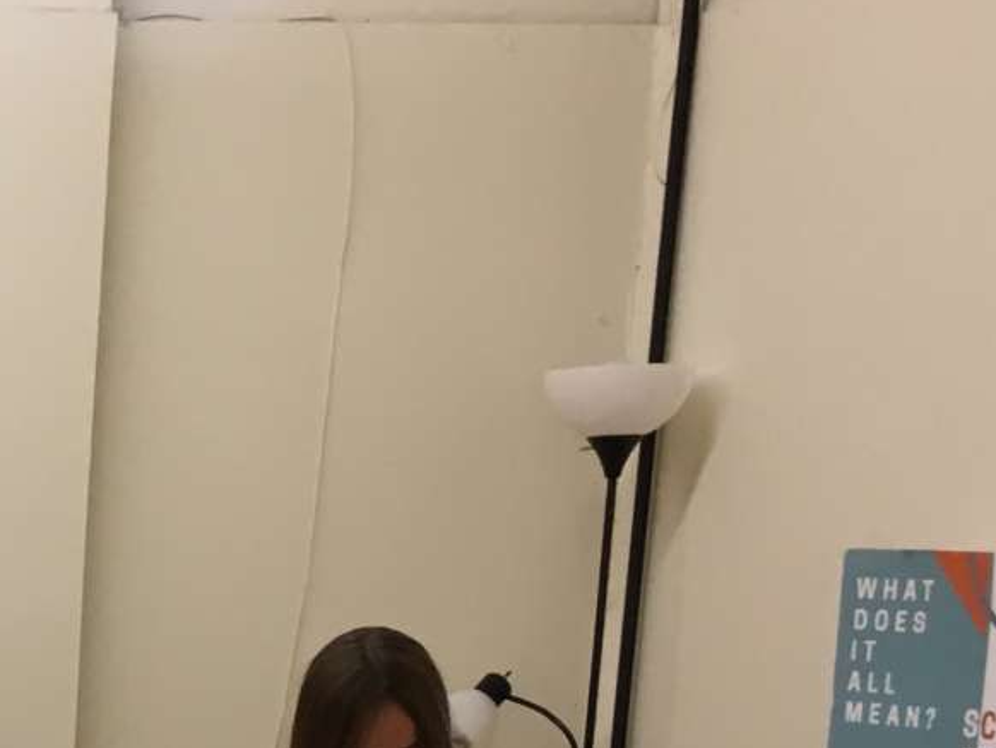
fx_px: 2936
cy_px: 1196
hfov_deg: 17.2
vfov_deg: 13.5
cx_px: -534
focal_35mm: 102
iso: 64
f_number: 2.2
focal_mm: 4.15
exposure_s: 1/30
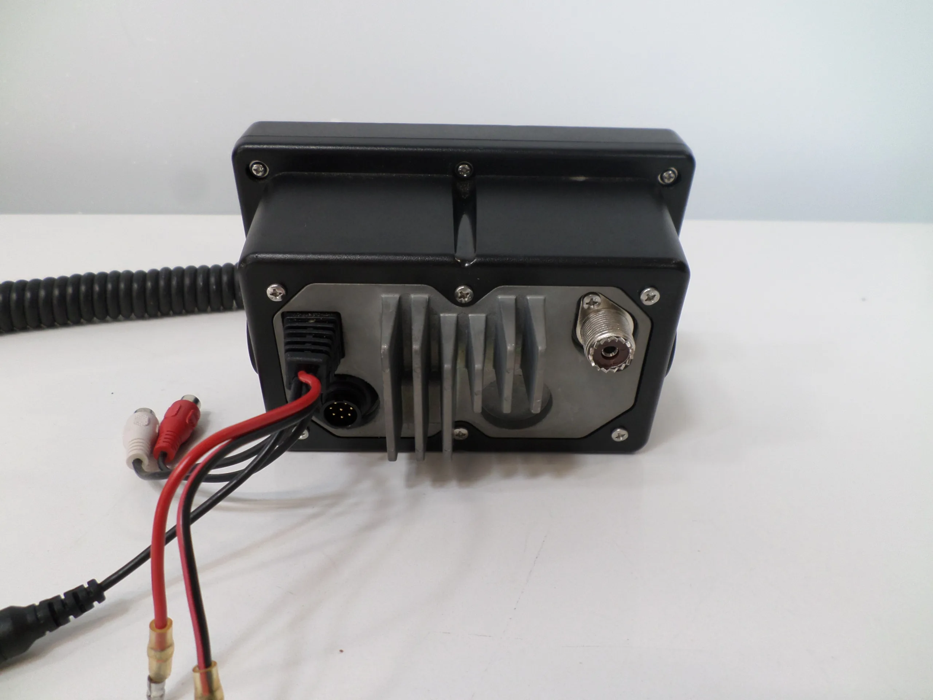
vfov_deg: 54.9
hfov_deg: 69.4
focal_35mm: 25
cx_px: 466
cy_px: 350
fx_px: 674
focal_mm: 4.5
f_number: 2.5
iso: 80
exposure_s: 1/30
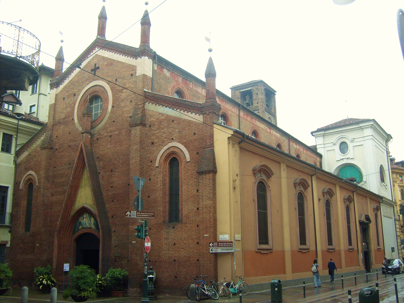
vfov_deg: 40.7
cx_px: 202
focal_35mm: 35
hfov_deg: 52.6
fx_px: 408
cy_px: 152
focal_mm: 5.8
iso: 80
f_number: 2.8
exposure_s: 1/180
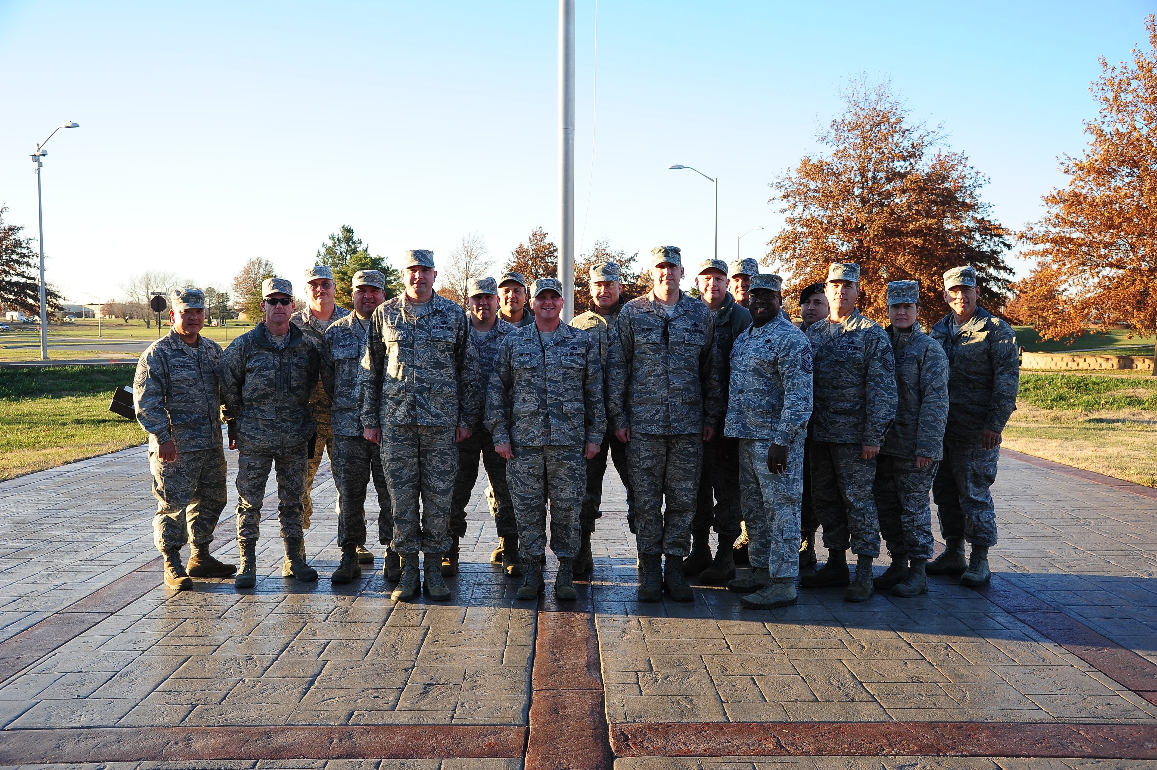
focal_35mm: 32
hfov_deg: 58.7
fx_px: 1028
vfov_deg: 41.1
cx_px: 578
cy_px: 385
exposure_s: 1/160
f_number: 5.6
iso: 250
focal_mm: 32
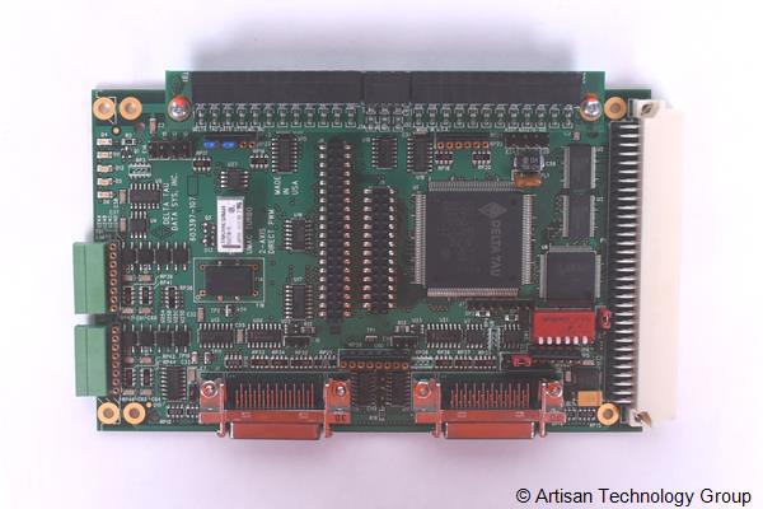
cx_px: 382
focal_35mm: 30
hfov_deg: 61.9
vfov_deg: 43.6
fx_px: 636
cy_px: 254
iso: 200
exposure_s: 1/200
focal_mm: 20
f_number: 14
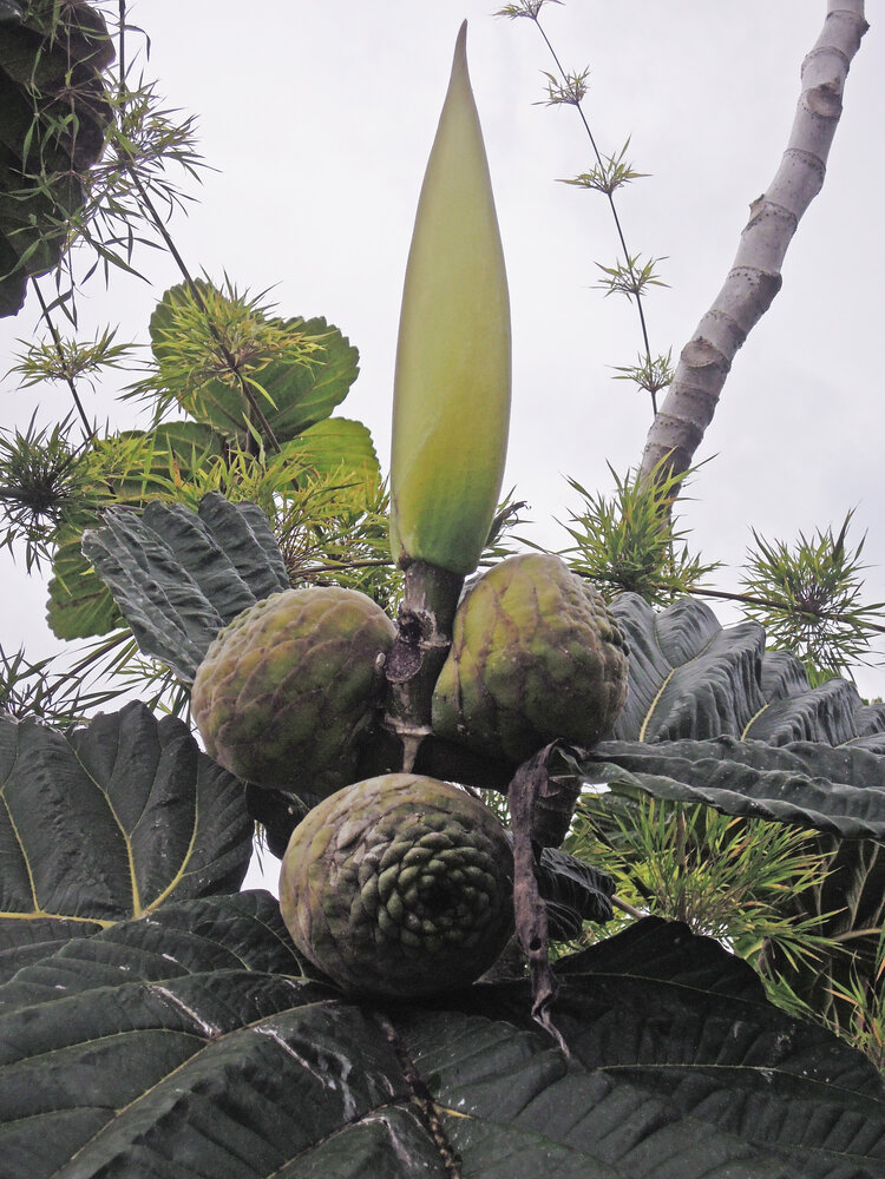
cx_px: 442
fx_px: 2625
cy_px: 590
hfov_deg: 19.1
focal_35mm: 77
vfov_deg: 25.3
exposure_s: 1/1250
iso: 160
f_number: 4.7
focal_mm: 13.8
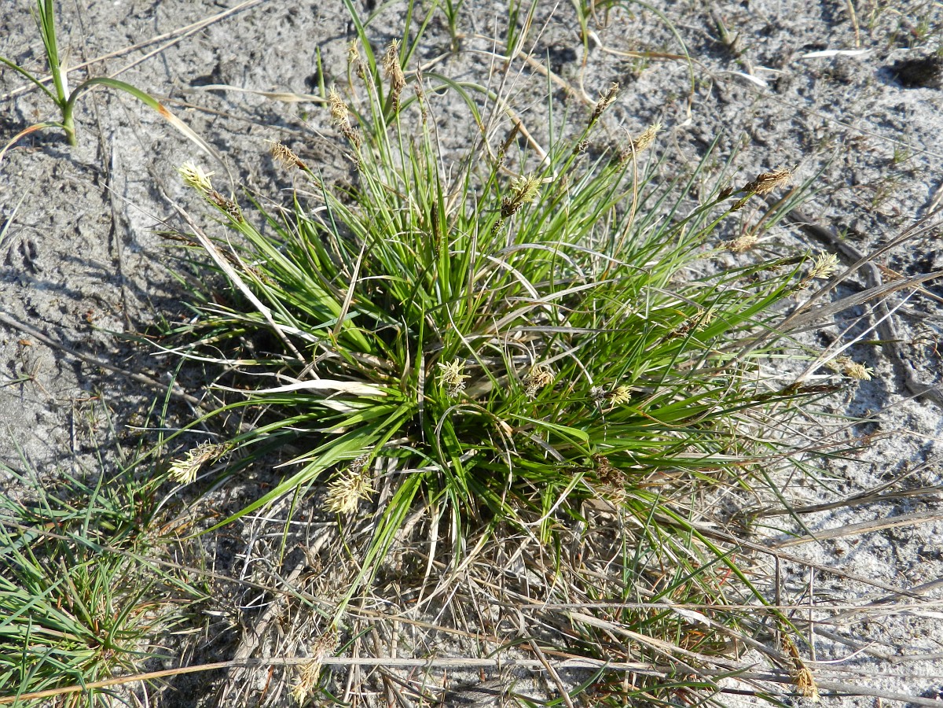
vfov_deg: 44.2
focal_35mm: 32
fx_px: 872
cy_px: 354
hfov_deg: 56.8
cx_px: 472
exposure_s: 1/800
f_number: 3.7
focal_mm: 5.6
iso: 160
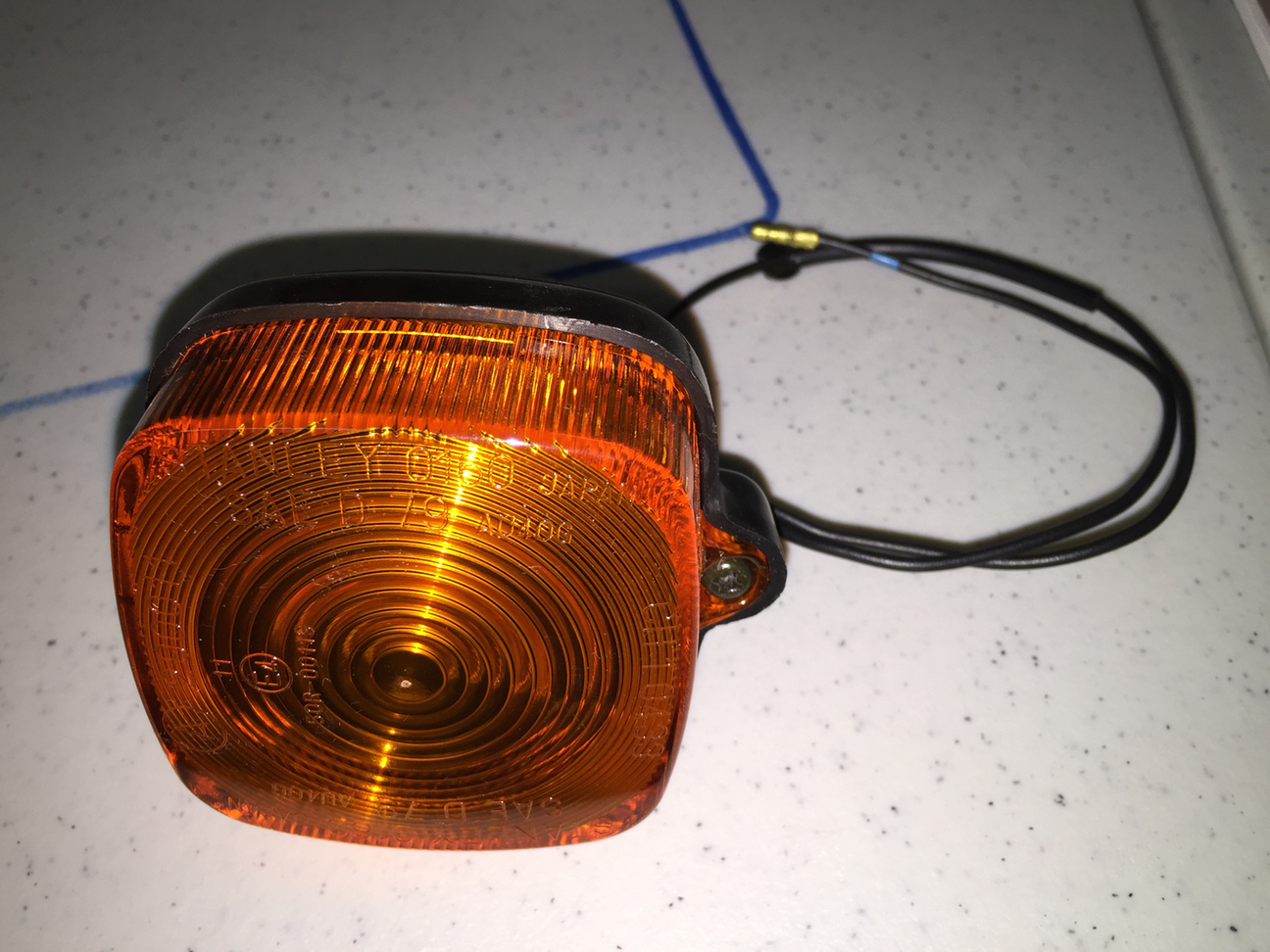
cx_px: 635
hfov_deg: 61.7
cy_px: 476
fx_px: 1064
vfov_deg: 48.2
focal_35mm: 29
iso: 32
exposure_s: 1/100
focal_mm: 4.15
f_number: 2.2
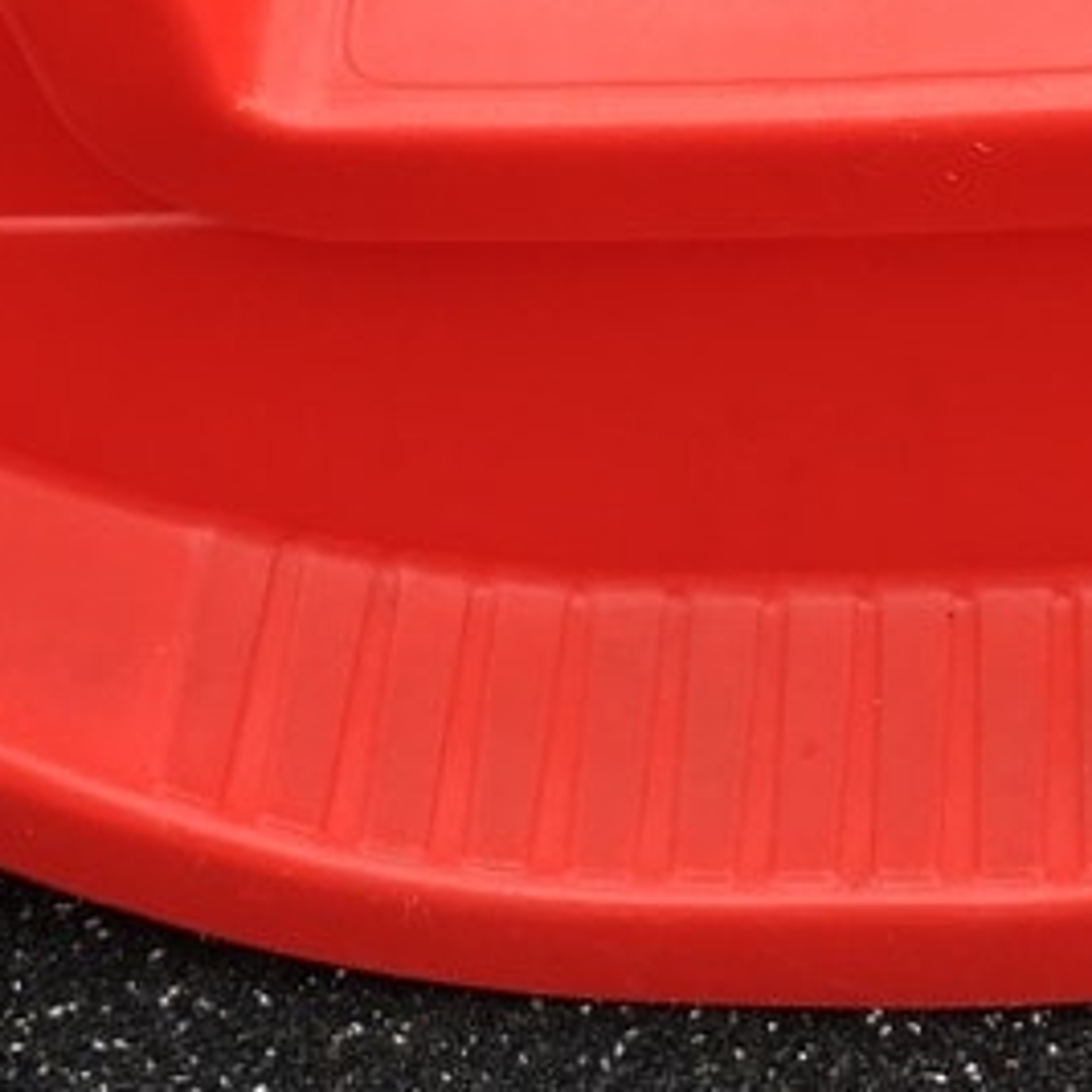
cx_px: 904
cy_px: 139
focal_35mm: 96
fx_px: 3426
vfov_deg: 17.9
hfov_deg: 17.9
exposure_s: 1/275
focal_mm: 4.15
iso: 25
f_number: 2.2
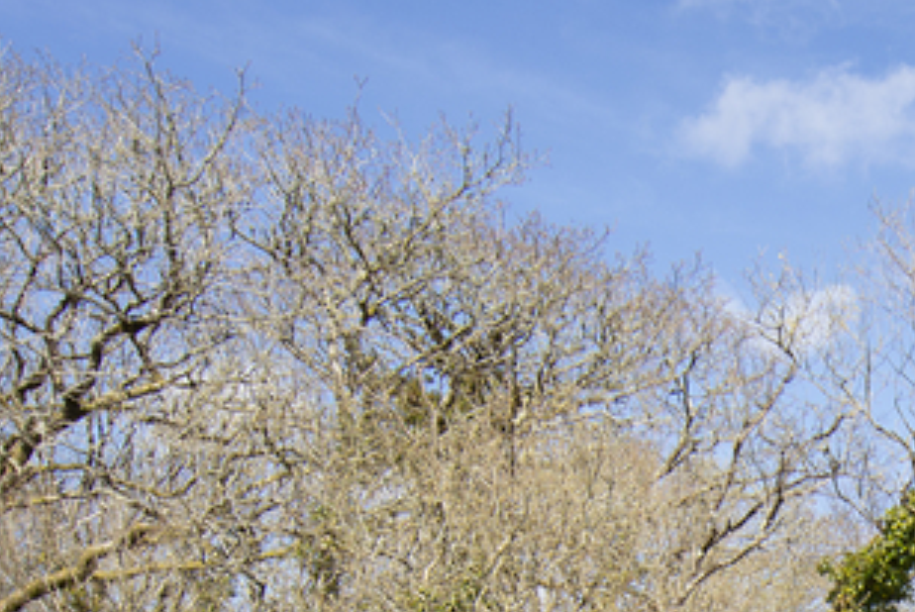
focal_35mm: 61
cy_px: 887
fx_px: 1552
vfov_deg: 19.7
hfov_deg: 27.1
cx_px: 1218
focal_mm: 18
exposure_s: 1/200
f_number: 10
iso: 200
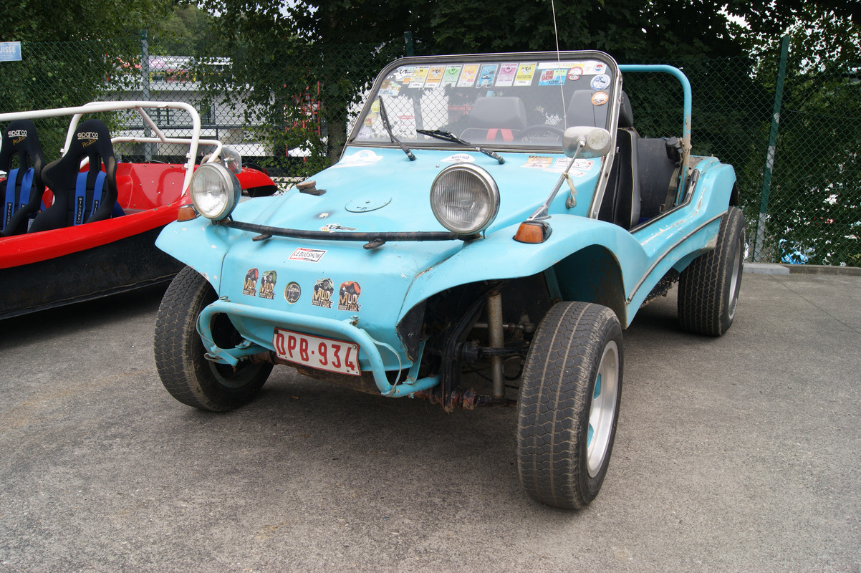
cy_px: 286
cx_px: 430
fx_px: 717
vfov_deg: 43.6
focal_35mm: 30
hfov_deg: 62.0
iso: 100
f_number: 10
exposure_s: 1/80
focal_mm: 20
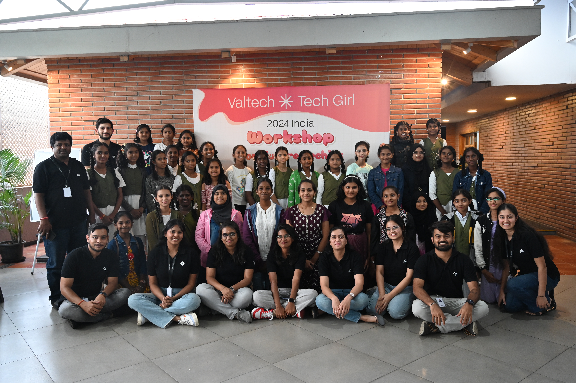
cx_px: 288
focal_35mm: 30
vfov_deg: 43.6
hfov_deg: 62.0
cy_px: 192
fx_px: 480
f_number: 4
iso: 2200
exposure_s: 1/125
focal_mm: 30
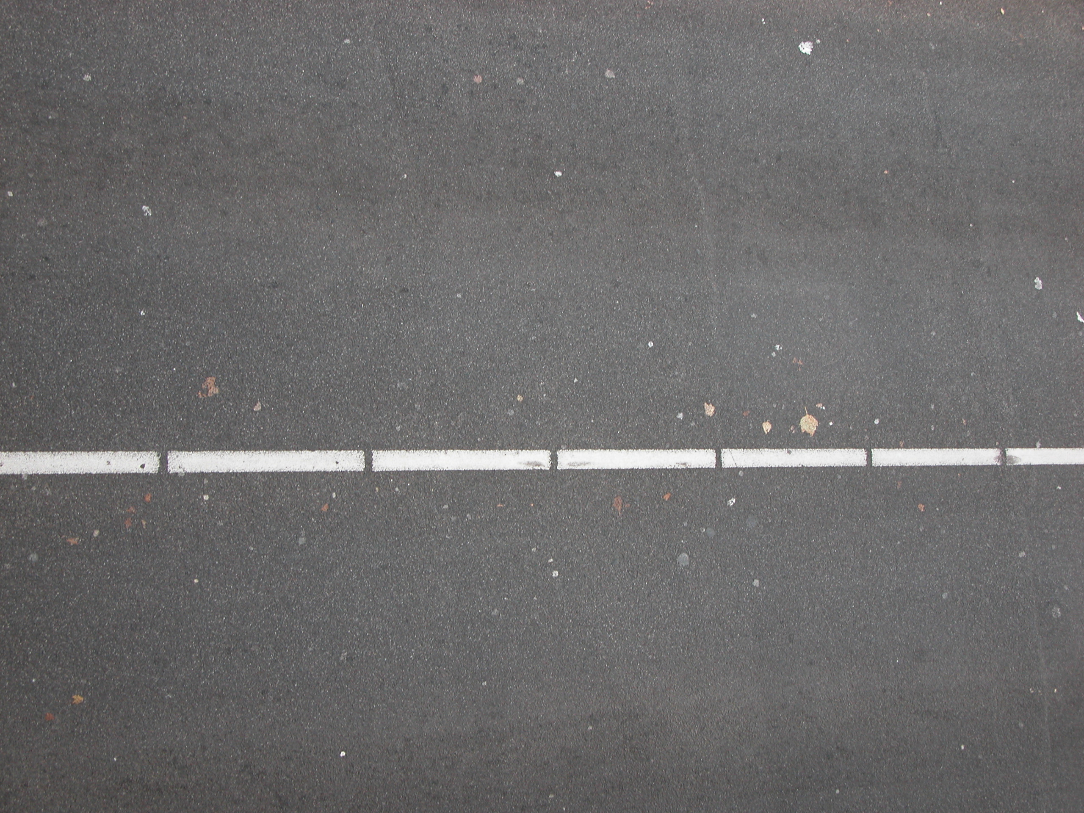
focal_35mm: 50
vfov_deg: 29.1
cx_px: 542
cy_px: 406
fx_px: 1566
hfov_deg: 38.2
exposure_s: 1/70.1
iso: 100
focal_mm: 12.7
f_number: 3.4
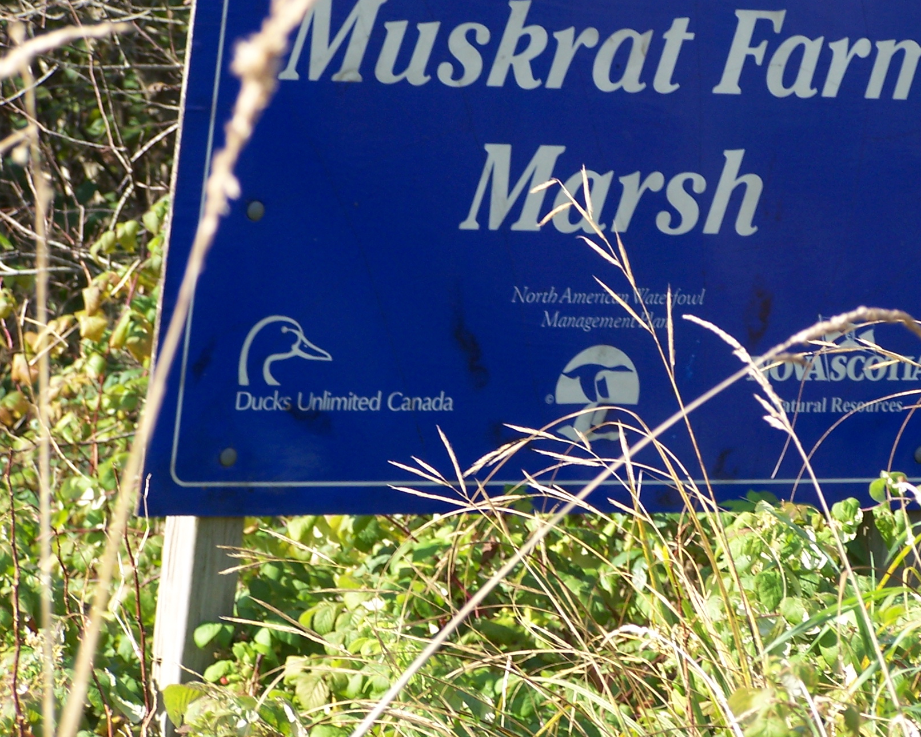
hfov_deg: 9.9
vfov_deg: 8.0
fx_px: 5288
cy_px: 297
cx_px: 626
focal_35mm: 194
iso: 80
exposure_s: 1/320
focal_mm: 23.1
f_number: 3.2
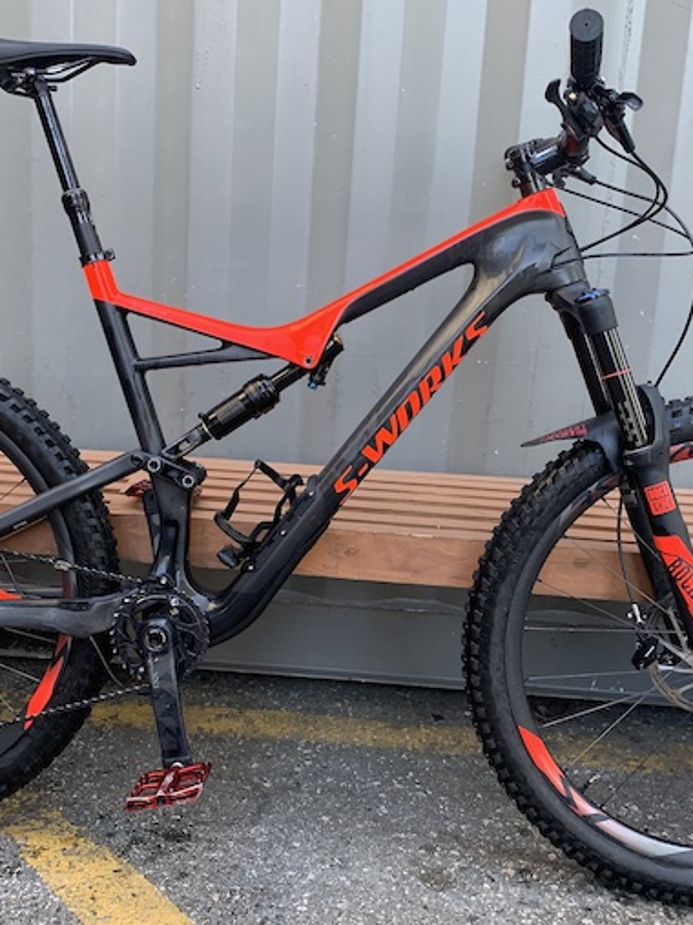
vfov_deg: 45.8
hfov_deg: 35.1
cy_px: 480
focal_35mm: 41
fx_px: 1095
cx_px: 321
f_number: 1.8
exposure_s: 1/121
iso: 80
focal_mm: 4.25
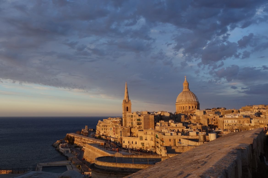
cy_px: 89
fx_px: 208
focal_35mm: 28
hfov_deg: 65.5
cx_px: 134
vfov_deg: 46.4
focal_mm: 10.4
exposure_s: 1/100
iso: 125
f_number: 5
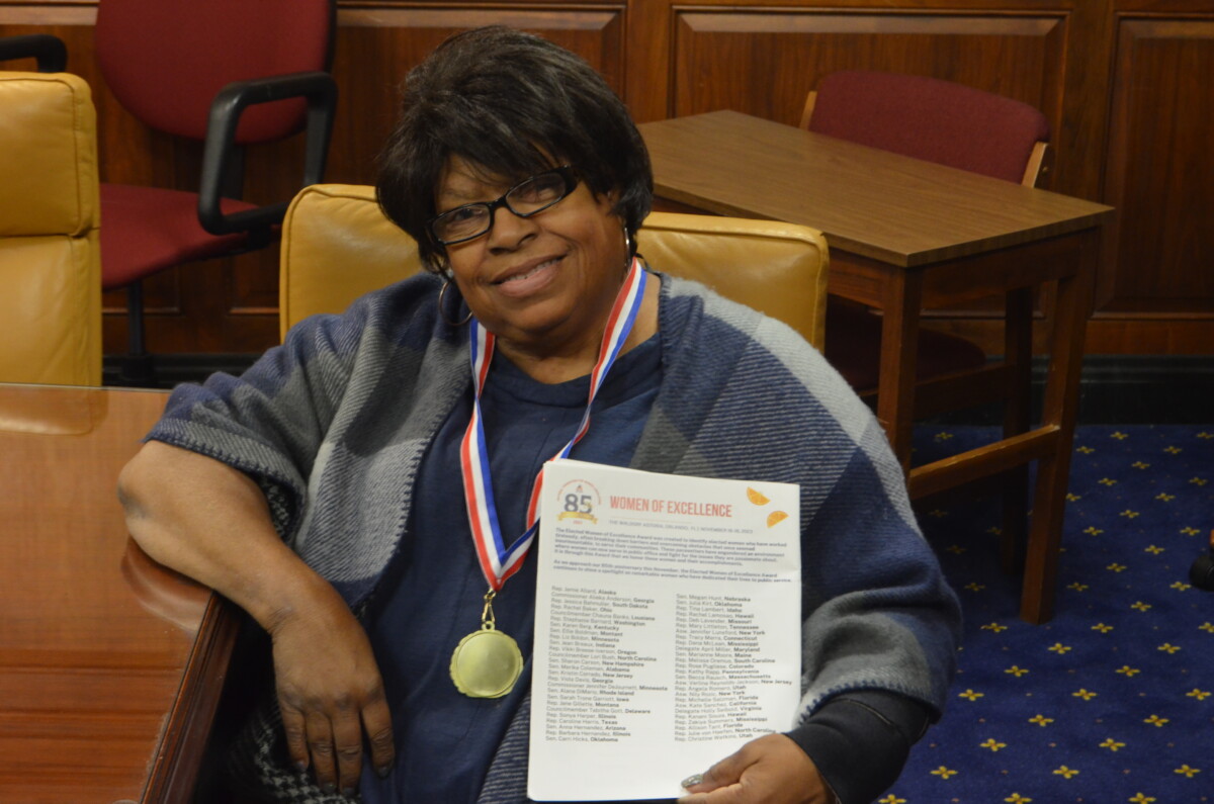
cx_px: 607
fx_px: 2322
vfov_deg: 19.6
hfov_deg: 29.3
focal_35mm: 69
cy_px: 402
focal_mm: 46
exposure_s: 1/20
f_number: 8
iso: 1600
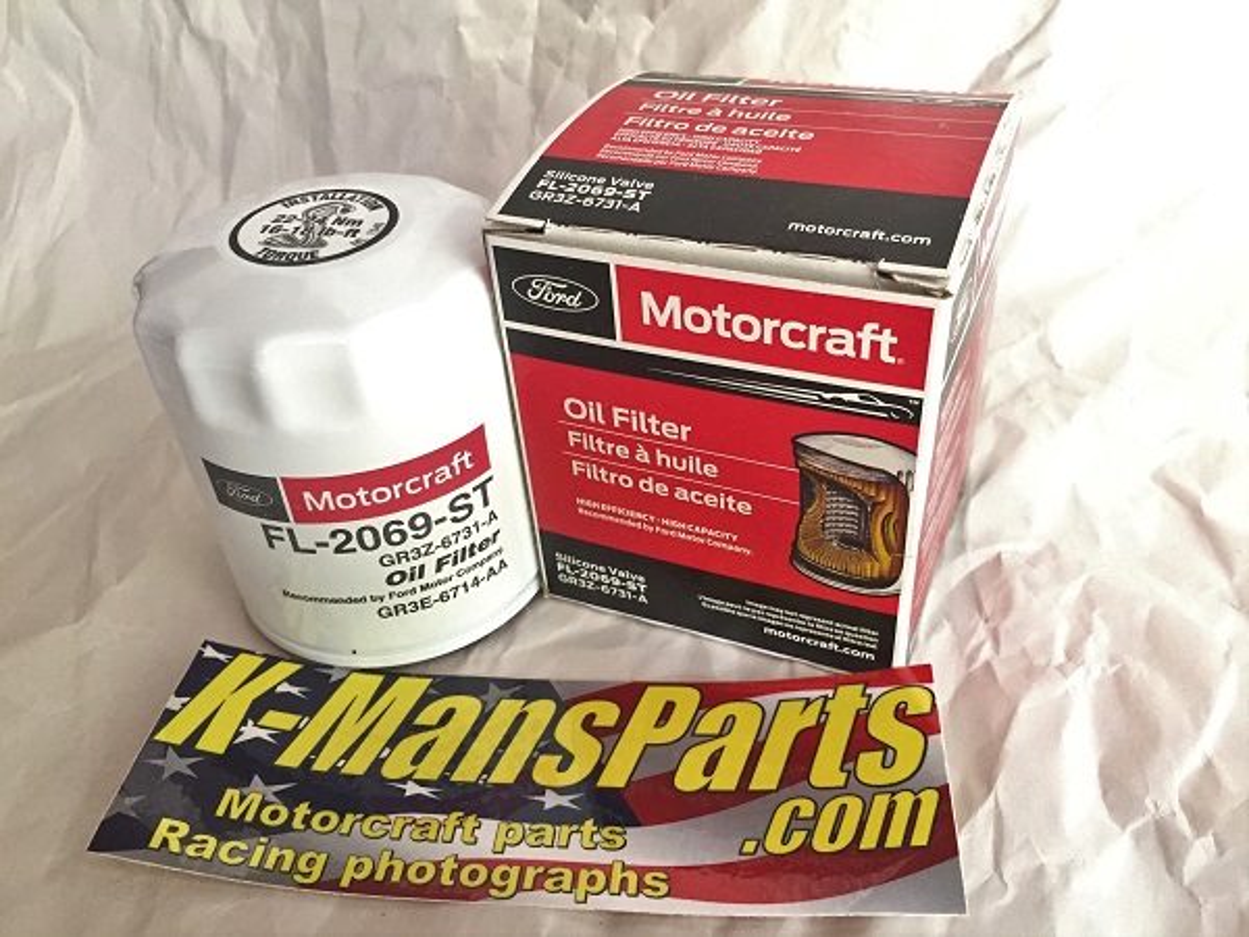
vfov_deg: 48.2
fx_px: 1046
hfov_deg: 61.7
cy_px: 468
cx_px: 624
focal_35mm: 29
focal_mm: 4.15
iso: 250
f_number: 2.2
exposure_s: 1/20
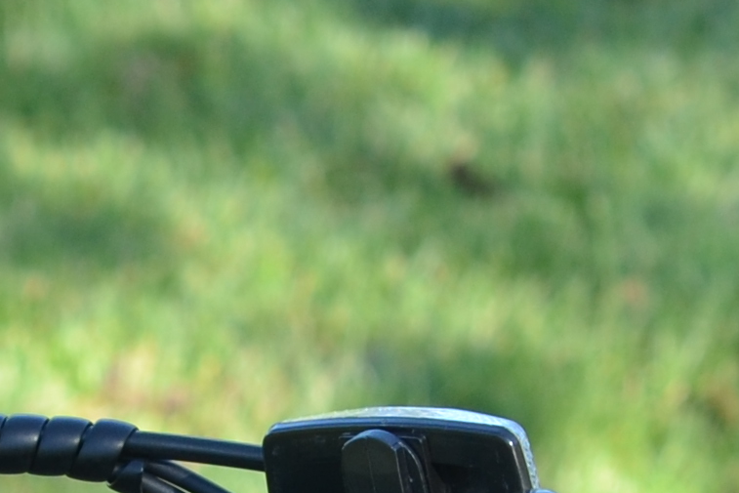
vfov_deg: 2.8
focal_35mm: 487
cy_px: 982
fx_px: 9998
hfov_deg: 4.2
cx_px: -23
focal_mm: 50
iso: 200
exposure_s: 1/160
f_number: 6.3
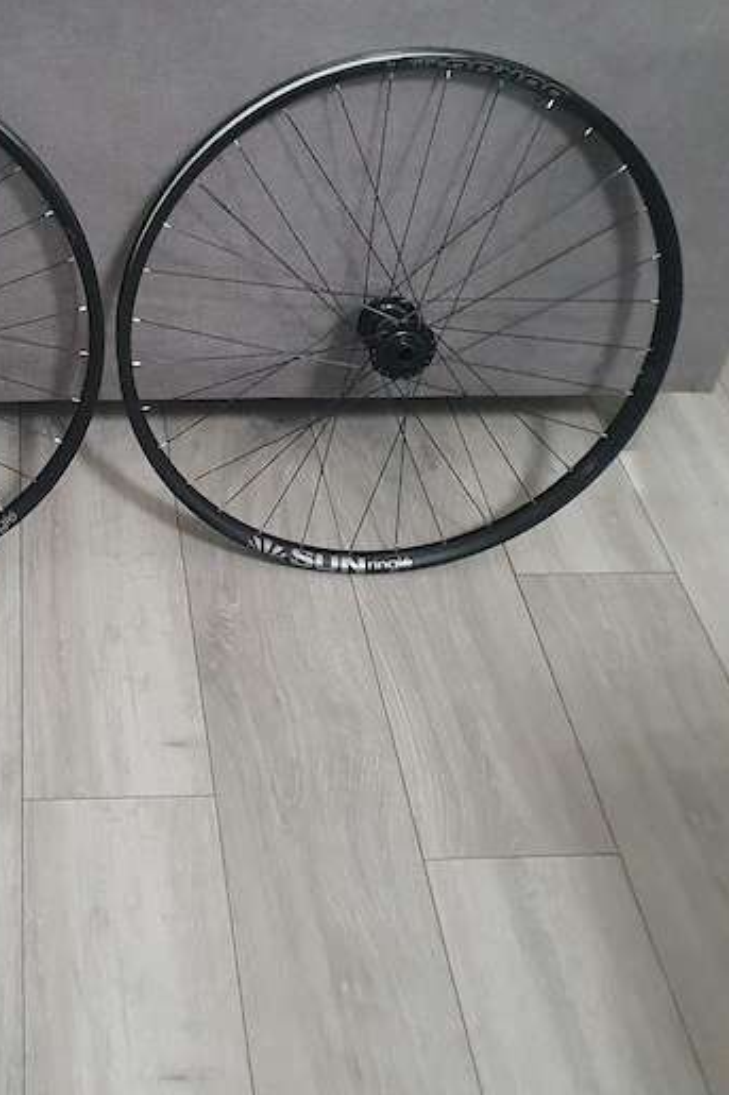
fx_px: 1277
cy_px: 400
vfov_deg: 45.9
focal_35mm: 42
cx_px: 98
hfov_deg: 30.7
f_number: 1.5
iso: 800
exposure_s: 1/50
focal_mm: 4.32
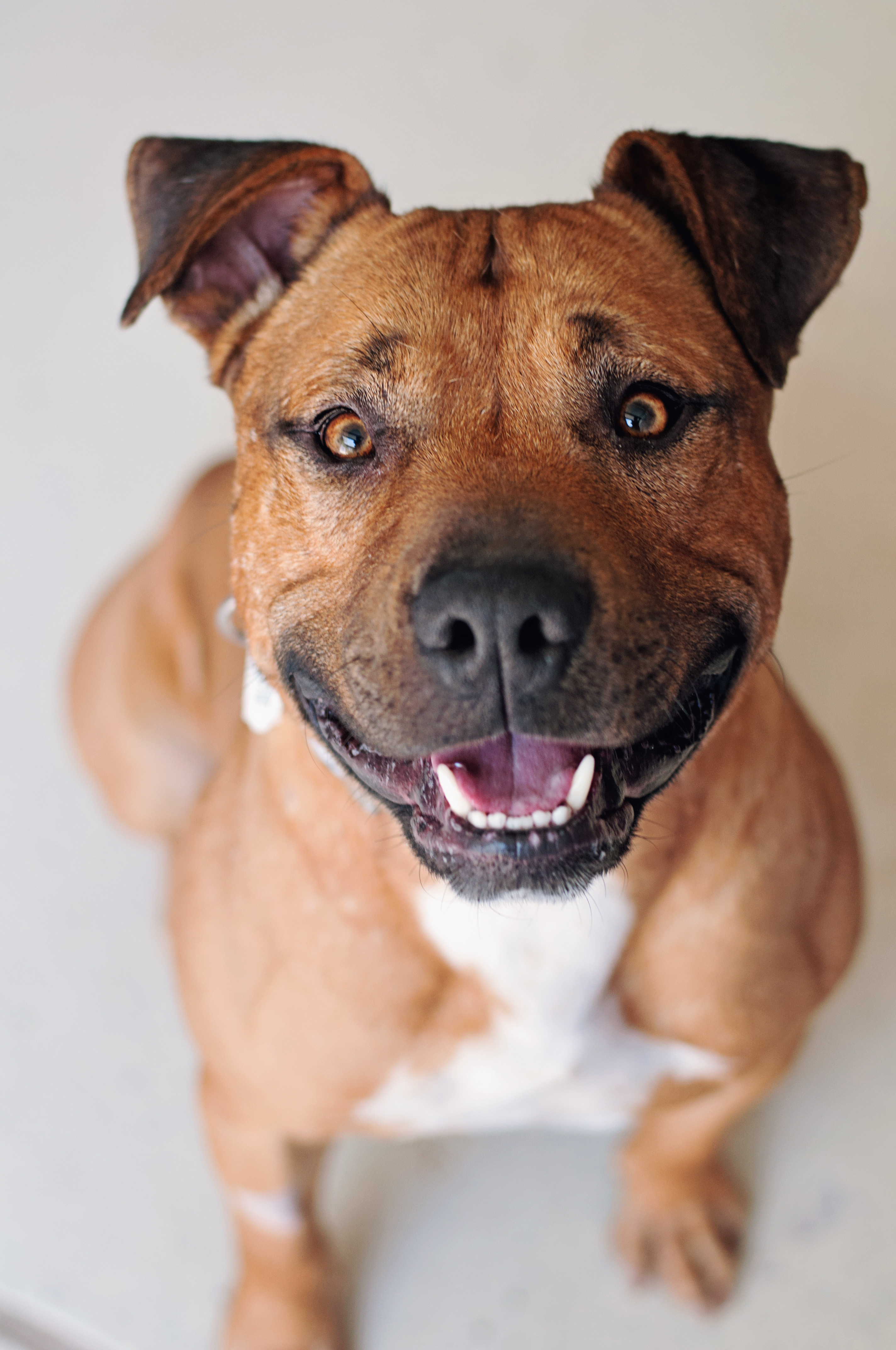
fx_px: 2807
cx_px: 448
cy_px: 675
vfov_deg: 27.0
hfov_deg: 18.1
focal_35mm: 75
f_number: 2.8
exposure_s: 1/80
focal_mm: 50
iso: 200
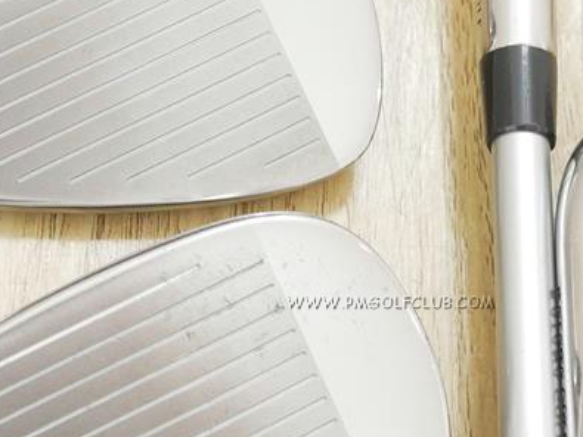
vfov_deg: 9.2
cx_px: 390
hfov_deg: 12.2
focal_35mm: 162
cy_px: 168
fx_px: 2728
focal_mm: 25
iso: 1600
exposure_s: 1/40
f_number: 4.5
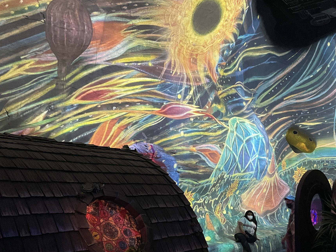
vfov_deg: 36.7
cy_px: 144
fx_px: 379
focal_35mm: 39
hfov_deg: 47.3
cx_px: 216
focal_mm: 4.2
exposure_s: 1/30
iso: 640
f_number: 1.6
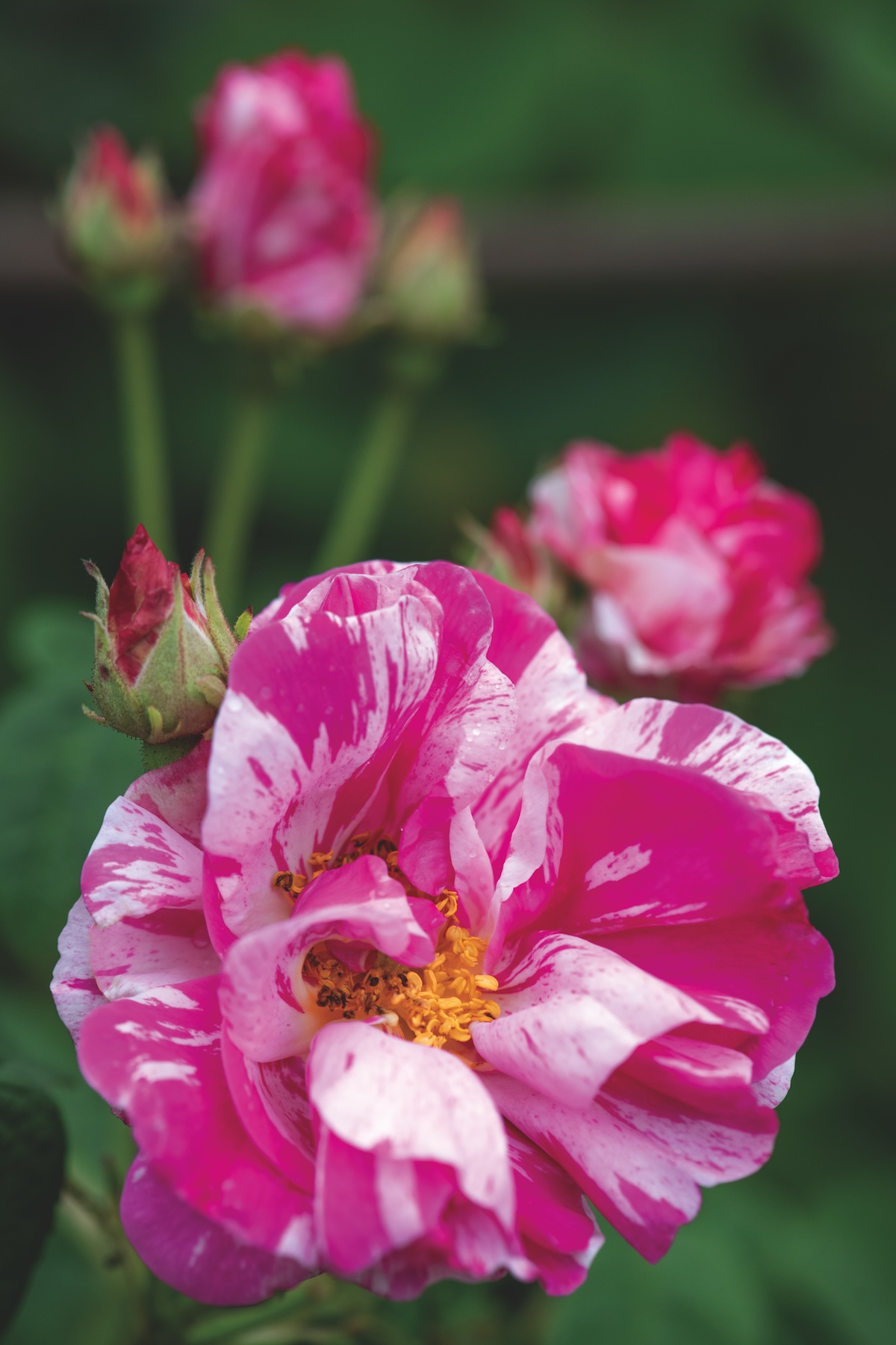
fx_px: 3920
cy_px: 672
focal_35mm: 105
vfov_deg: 19.5
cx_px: 448
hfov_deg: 13.0
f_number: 7.1
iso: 400
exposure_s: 1/1250
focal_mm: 105
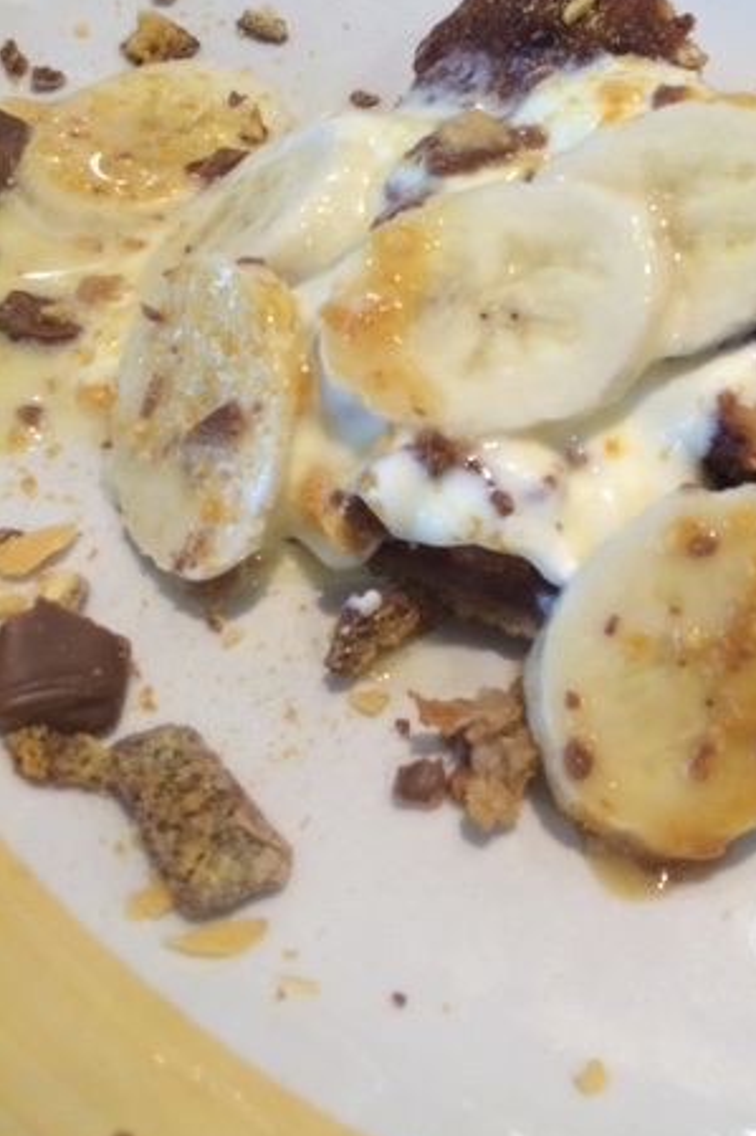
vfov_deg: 45.1
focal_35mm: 43
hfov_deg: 30.4
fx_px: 1355
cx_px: 604
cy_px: 435
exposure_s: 1/30
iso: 40
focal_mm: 4.15
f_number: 2.2
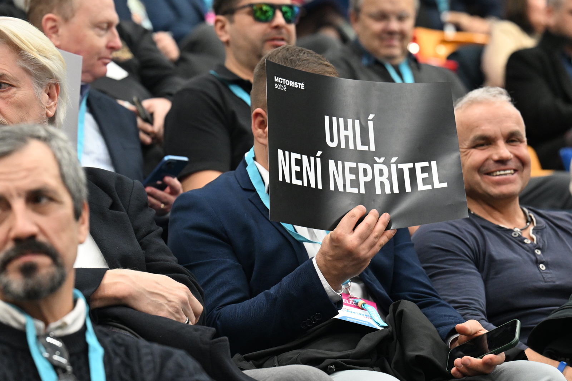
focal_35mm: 150
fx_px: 2383
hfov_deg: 13.7
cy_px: 190
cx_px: 286
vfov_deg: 9.1
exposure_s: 1/640
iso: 3200
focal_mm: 100
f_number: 3.5
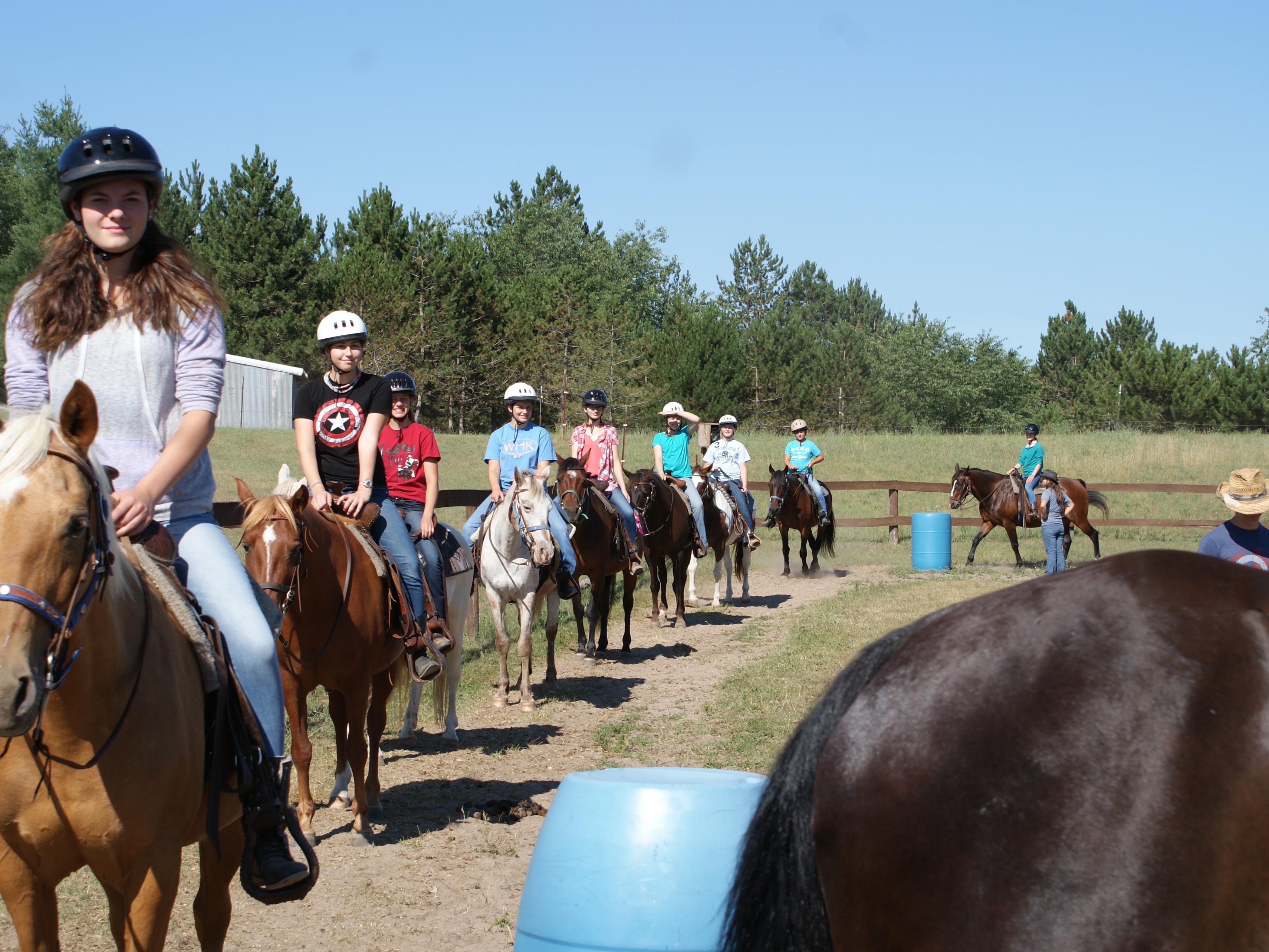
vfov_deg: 20.0
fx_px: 2696
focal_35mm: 74
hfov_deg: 26.5
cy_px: 472
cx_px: 595
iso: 100
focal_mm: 45
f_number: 9
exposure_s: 1/160
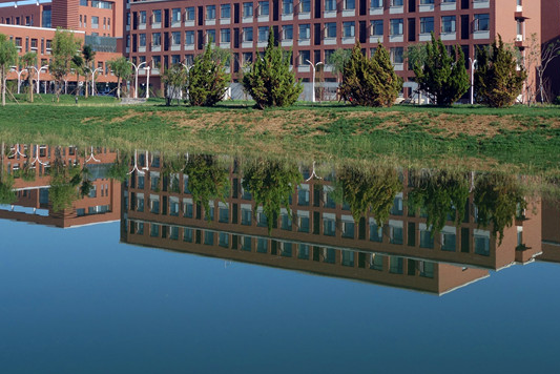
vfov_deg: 24.7
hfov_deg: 36.7
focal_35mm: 54
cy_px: 71
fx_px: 840
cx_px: 212
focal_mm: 11.89
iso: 125
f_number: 5.6
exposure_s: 1/400
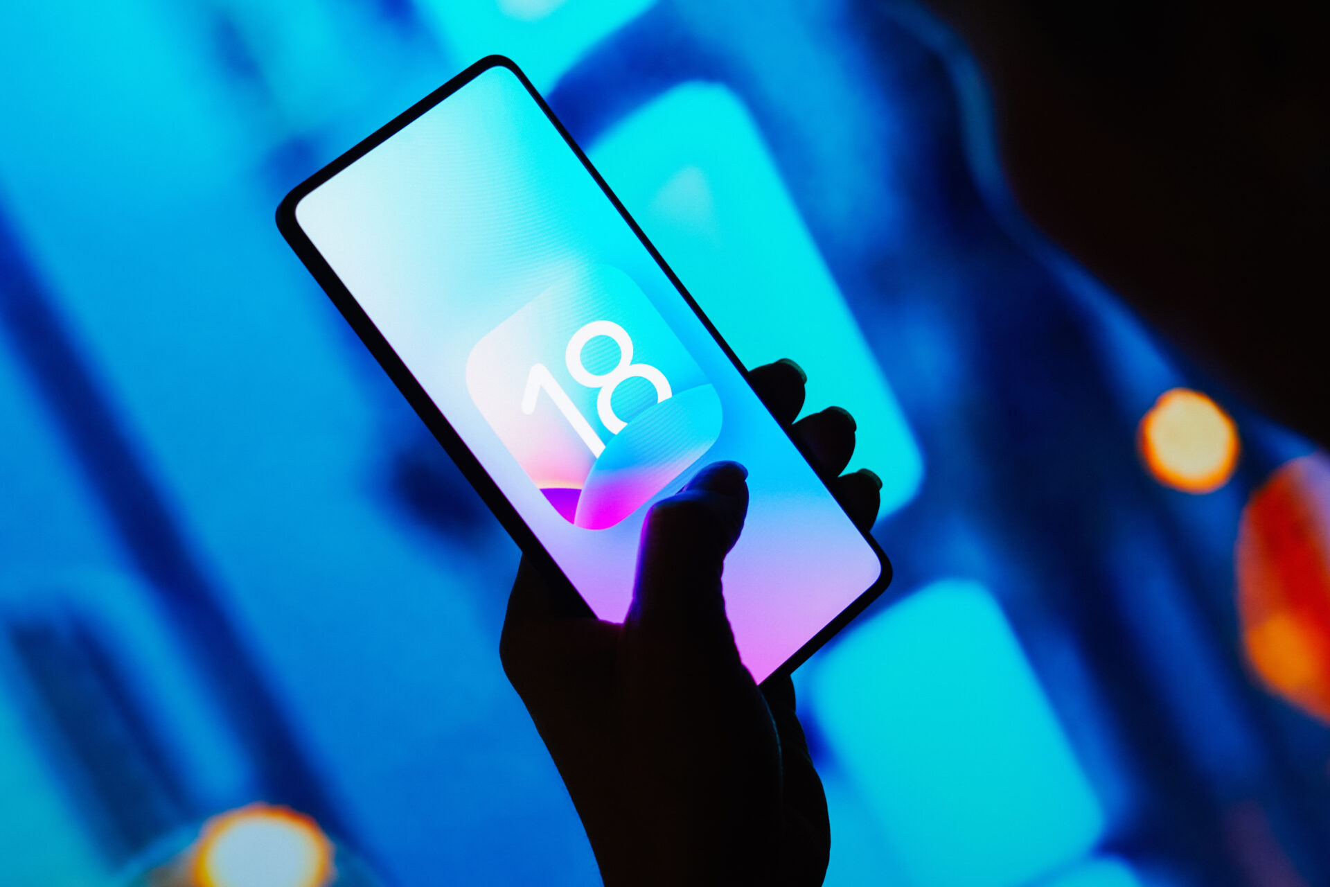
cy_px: 444
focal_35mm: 75
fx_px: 2771
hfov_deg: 27.0
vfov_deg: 18.2
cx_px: 665
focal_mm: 50
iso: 160
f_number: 2.8
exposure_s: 1/50
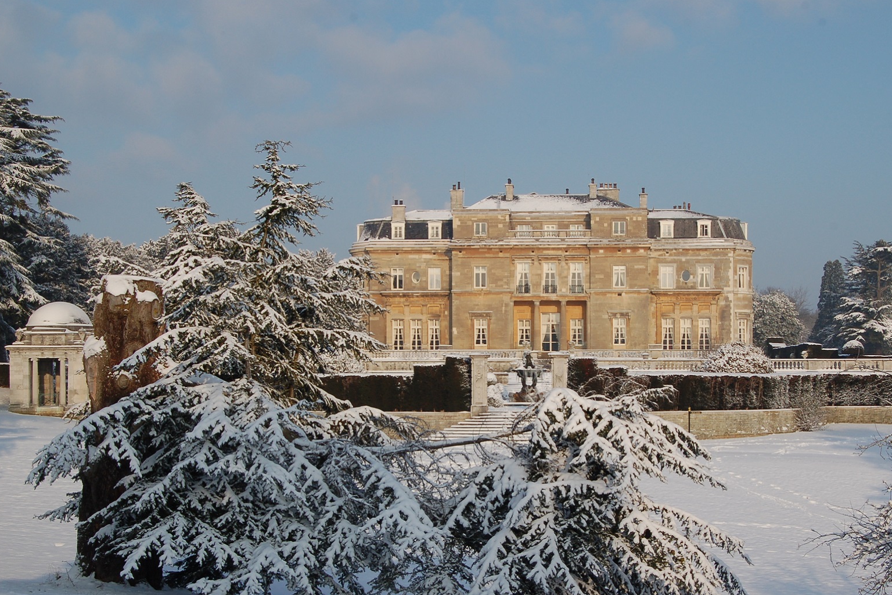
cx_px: 497
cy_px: 357
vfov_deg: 20.7
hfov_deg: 30.7
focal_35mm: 66
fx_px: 1626
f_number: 14
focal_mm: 35
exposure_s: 1/250
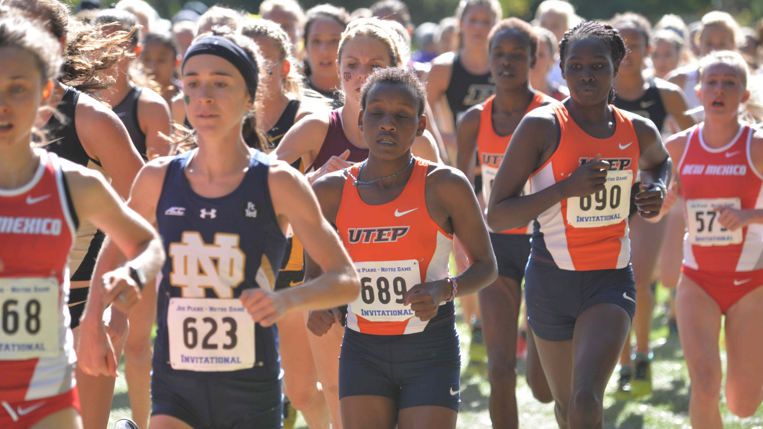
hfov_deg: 9.8
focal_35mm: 221
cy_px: 247
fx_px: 4471
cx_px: 381
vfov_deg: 5.5
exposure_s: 1/1000
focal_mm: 210
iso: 800
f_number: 5.3
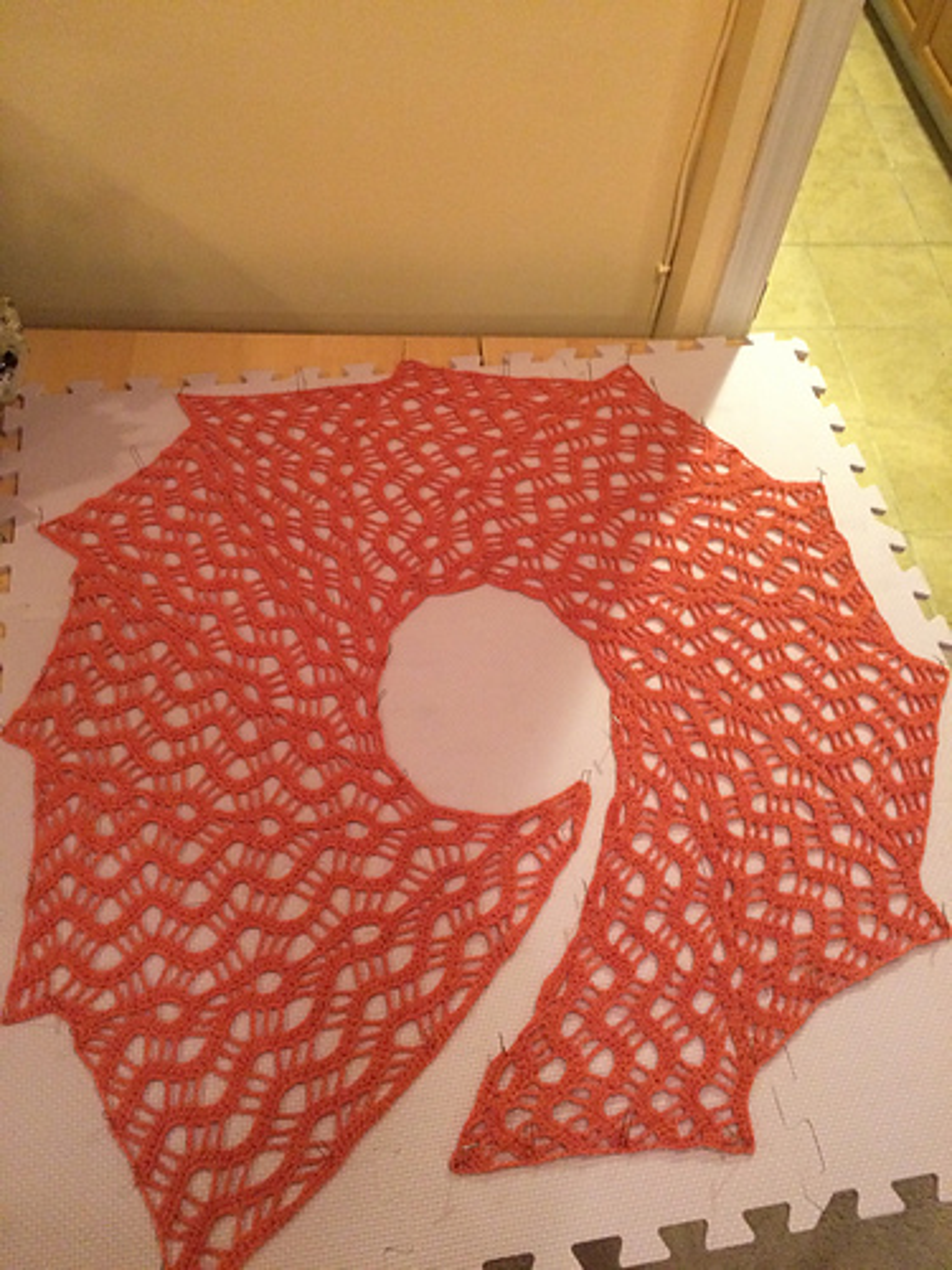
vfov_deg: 61.7
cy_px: 635
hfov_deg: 48.2
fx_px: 1063
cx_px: 476
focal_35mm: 29
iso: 320
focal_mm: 4.15
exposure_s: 1/15
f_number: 2.2
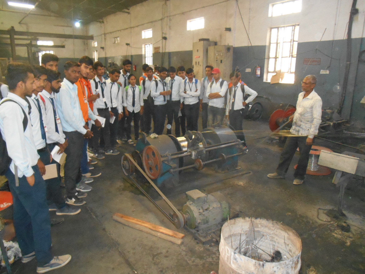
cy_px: 137
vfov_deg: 53.1
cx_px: 182
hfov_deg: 67.3
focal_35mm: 26
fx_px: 274
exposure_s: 1/25
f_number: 3.4
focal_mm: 4.7
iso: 900
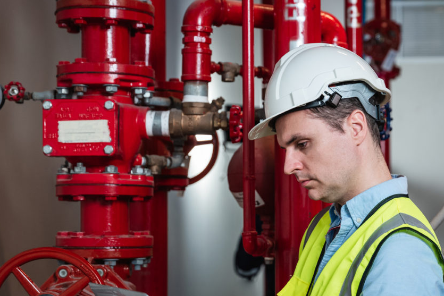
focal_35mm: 93
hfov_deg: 21.7
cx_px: 367
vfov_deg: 14.8
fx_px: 1142
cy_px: 193
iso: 320
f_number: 2.8
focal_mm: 50.3
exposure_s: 1/125
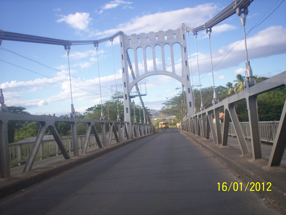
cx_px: 143
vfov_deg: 39.7
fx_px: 297
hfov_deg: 51.4
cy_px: 108
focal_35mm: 36
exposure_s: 1/353
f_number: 4.5
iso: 100
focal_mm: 6
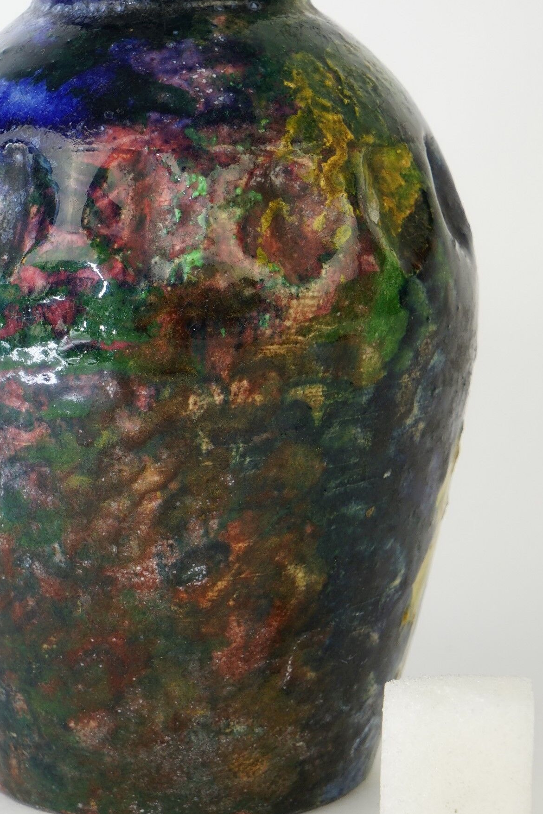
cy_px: 361
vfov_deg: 21.0
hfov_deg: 14.1
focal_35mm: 97
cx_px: 169
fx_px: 2195
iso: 320
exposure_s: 1/30
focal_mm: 70
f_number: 14
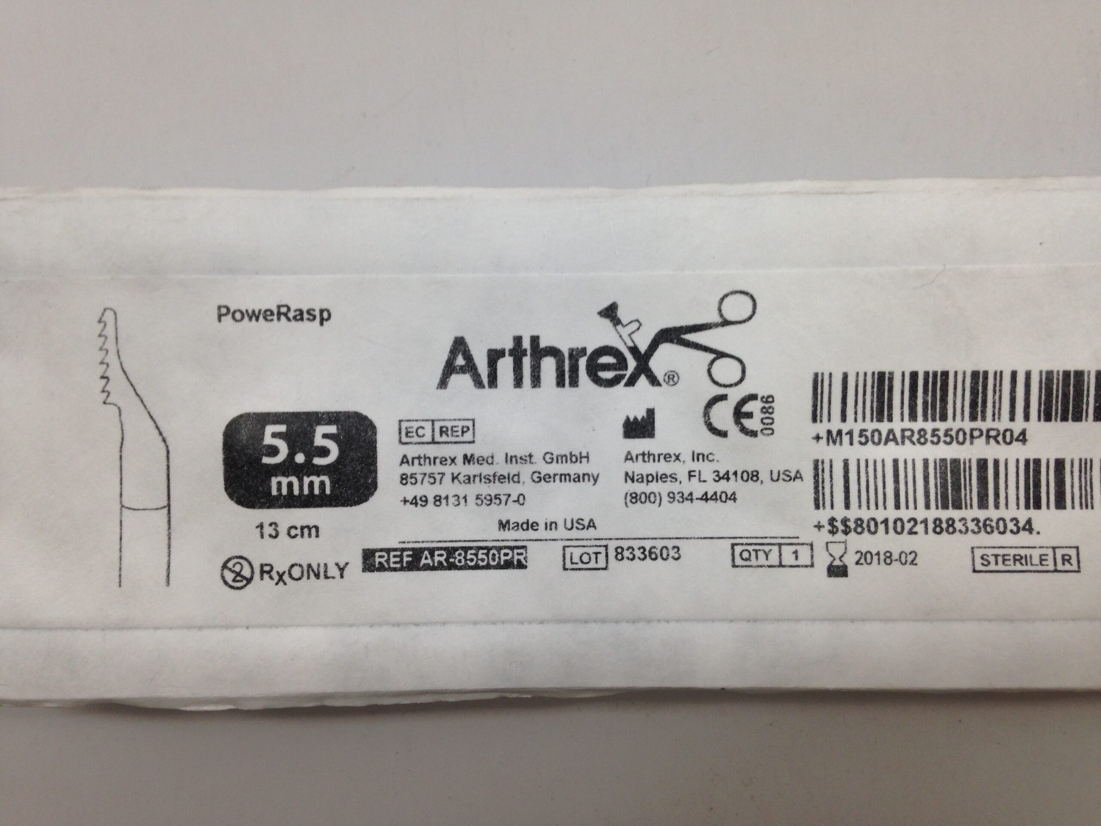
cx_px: 550
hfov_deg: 55.4
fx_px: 1050
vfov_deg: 42.9
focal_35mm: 33
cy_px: 413
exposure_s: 1/60
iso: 50
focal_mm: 4.12
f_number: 2.4
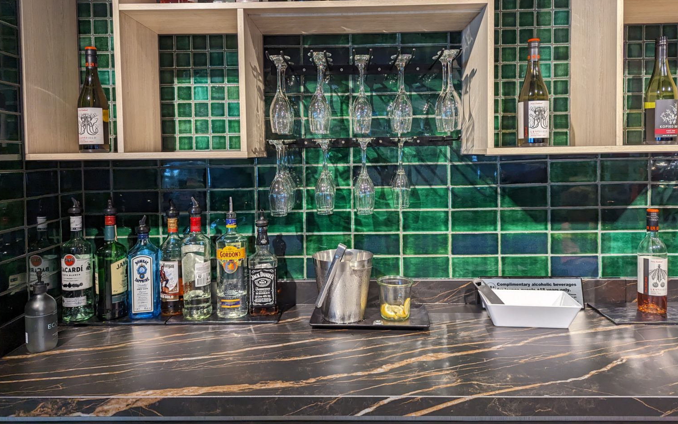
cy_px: 167
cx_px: 341
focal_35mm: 26
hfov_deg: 70.4
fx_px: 480
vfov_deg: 47.3
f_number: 1.85
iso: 217
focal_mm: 6.81
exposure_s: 1/123
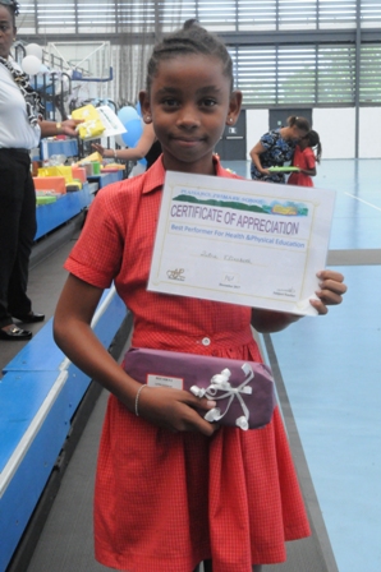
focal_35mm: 60
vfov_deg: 33.4
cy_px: 286
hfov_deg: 22.6
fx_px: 954
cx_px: 190
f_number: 22
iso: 3200
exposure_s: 1/100
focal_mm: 40
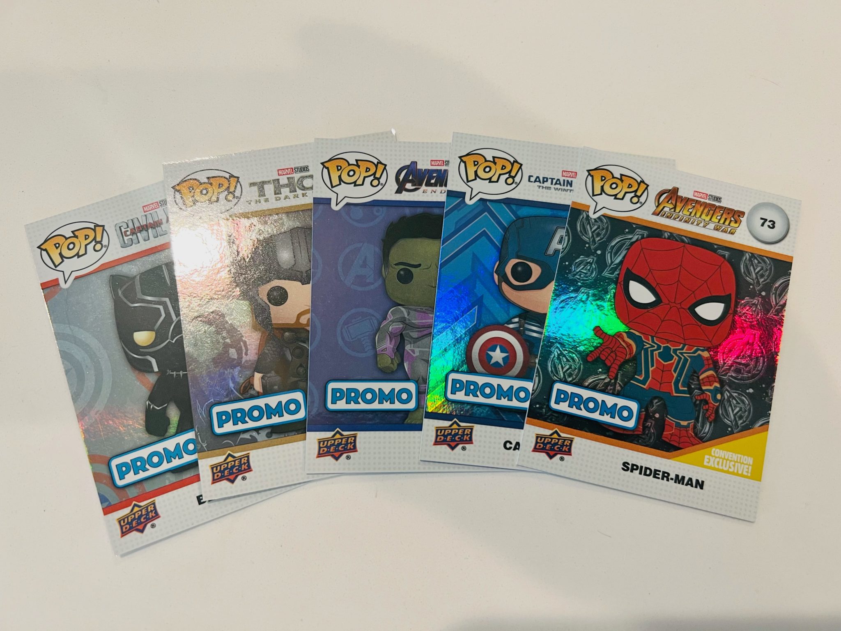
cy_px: 316
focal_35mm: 26
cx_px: 420
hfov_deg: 67.3
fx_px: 632
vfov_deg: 53.1
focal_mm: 5.7
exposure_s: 1/60
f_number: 1.5
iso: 80
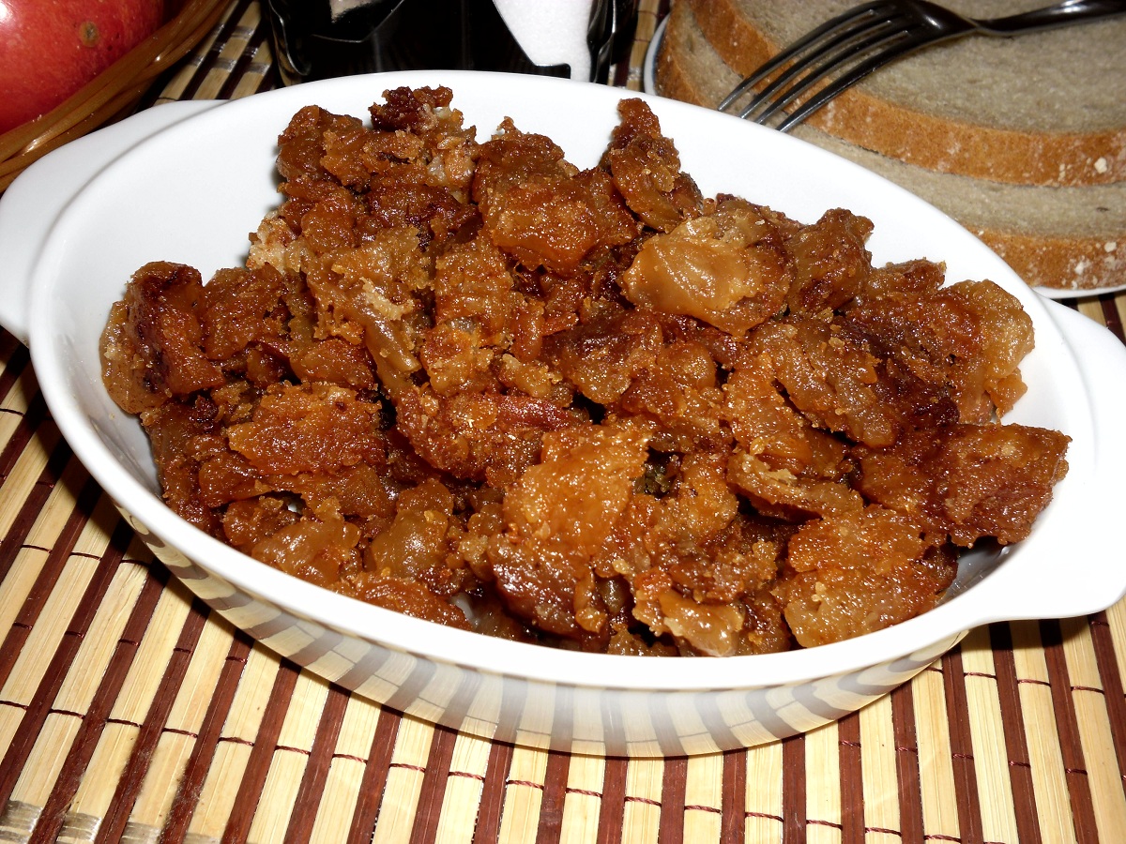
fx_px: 1204
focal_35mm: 37
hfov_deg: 50.1
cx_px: 563
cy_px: 422
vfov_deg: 38.7
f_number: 4
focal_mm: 6.6
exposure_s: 1/45
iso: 80
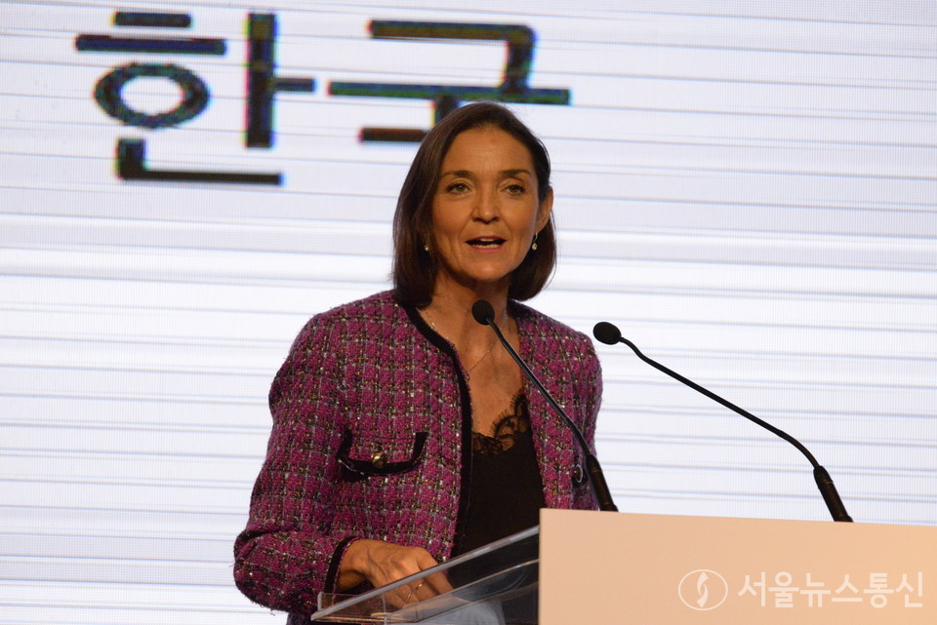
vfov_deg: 3.4
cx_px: 468
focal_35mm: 410
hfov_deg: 5.0
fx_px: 10676
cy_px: 312
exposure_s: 1/2000
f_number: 5.6
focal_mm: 410
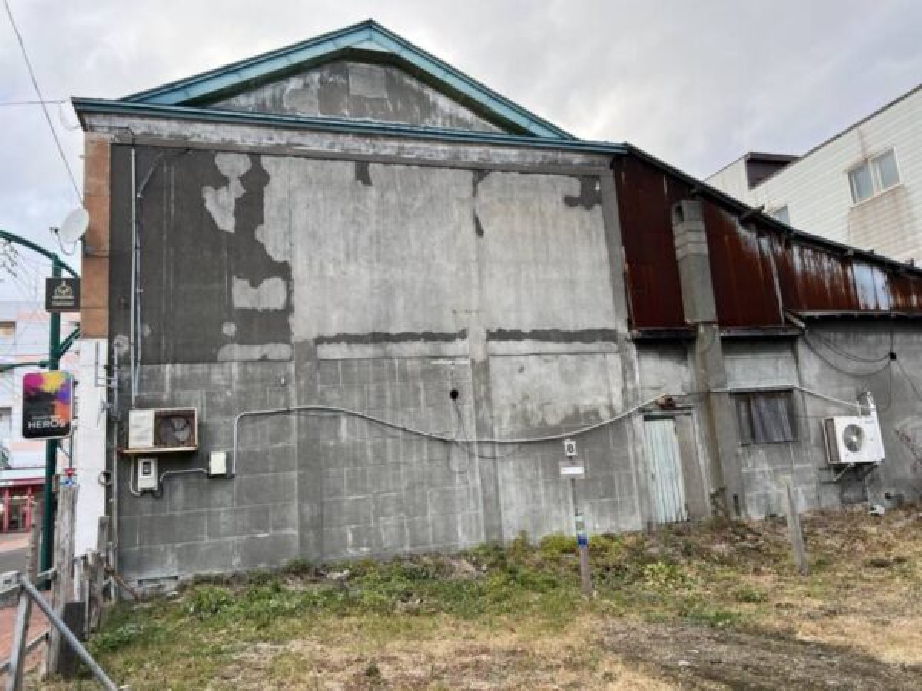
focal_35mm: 26
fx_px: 693
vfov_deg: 53.1
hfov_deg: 67.3
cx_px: 461
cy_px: 346
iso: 50
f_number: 1.5
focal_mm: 5.7
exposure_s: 1/584
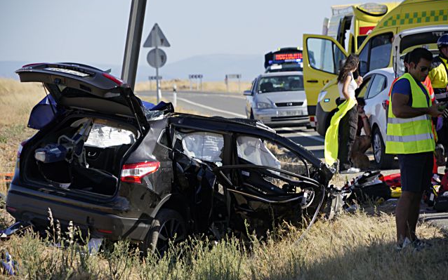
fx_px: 2650
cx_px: 224
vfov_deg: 6.1
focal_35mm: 217
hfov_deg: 9.7
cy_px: 133
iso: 100
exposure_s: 1/200
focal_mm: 212
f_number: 8
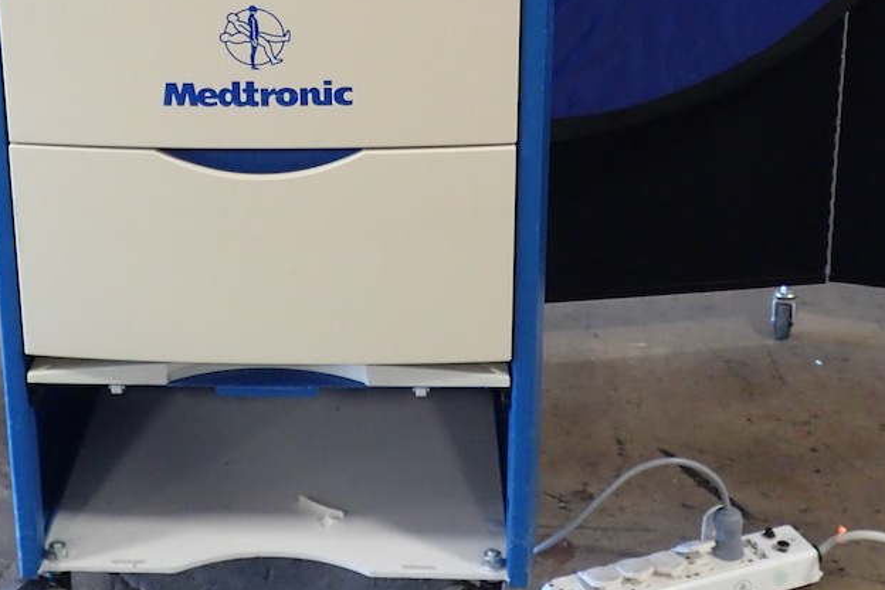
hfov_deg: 31.1
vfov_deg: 20.9
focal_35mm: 64
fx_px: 1573
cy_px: 82
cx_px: 285
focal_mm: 5.5
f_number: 2.3
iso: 400
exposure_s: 1/30
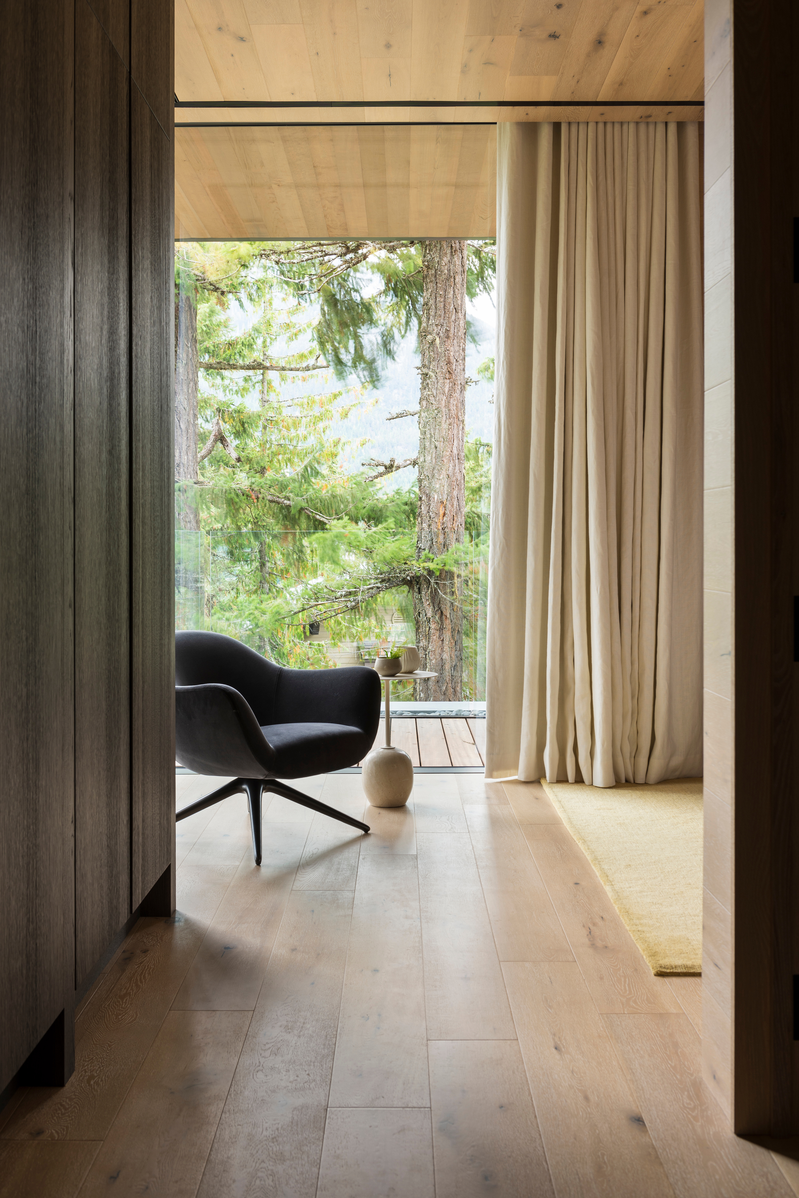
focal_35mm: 36
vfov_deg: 53.1
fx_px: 1198
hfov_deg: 36.9
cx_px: 400
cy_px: 599
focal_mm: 36
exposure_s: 1/2.5
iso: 100
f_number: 8
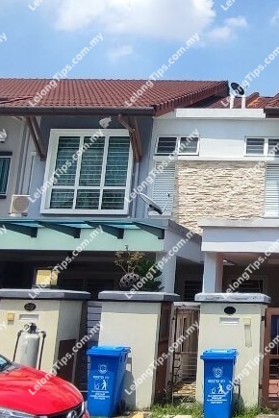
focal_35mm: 31
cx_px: 311
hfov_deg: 35.7
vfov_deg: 60.3
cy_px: 217
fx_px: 360
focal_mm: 1.65
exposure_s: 1/1360
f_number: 2.2
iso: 50
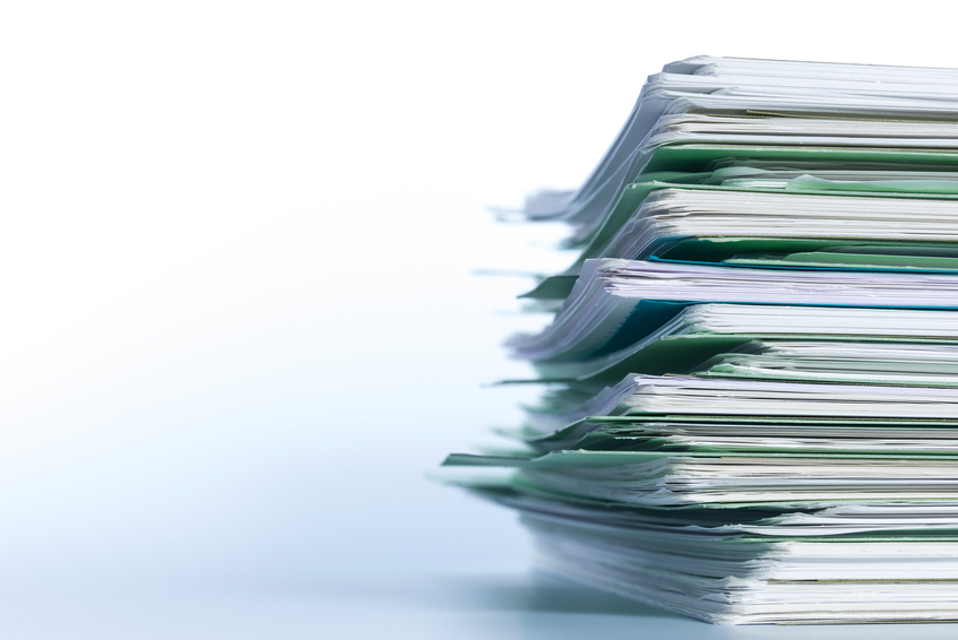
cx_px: 479
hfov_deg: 19.4
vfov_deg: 13.1
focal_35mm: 105
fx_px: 2796
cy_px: 320
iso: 100
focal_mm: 105
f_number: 22
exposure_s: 1.3
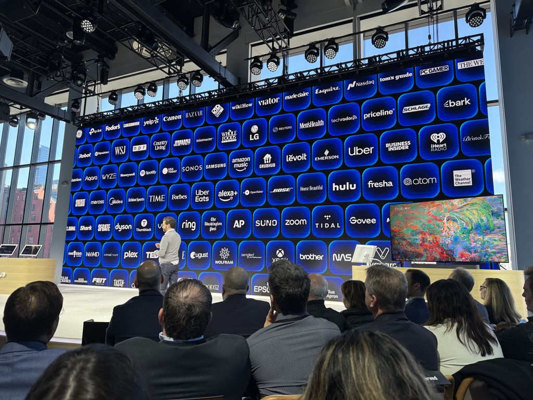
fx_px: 370
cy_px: 200
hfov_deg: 71.6
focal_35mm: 24
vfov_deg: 56.8
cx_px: 266
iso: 160
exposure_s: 1/169
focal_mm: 6.76
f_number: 1.78
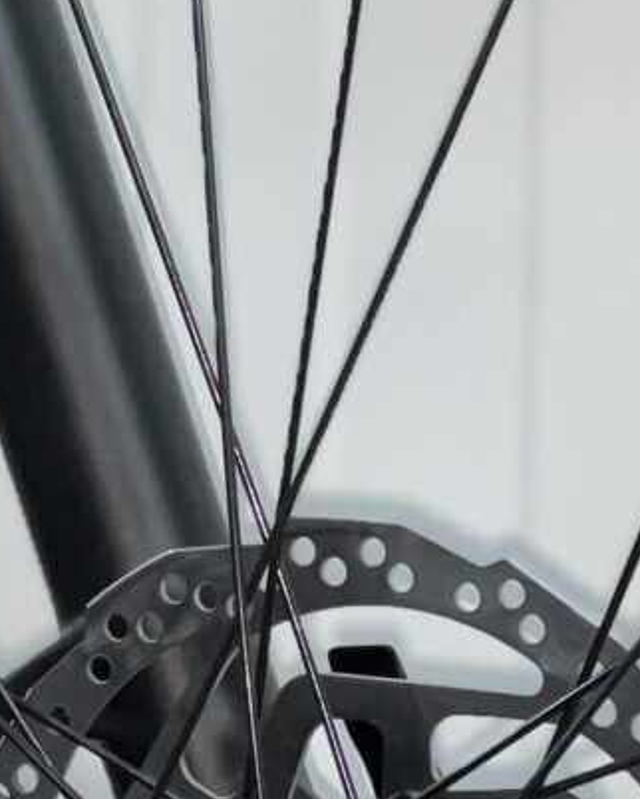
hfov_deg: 5.3
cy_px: 52
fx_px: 6790
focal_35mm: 287
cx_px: -340
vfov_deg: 6.7
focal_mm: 9
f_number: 2.8
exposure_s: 1/33
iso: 80
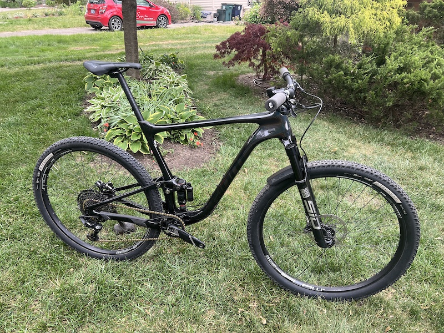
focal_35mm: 26
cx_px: 222
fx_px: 333
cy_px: 166
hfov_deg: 67.3
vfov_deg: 53.1
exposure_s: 1/121
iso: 32
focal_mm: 5.7
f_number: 1.5
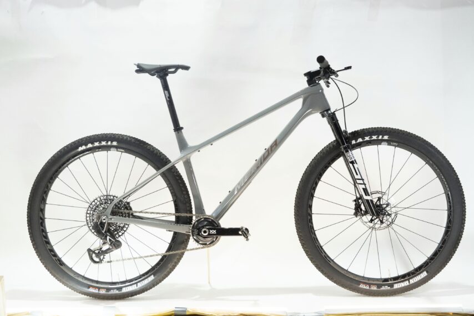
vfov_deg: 28.1
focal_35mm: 48
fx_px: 632
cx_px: 237
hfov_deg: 41.1
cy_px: 158
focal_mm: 32
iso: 6400
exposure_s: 1/640
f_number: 5
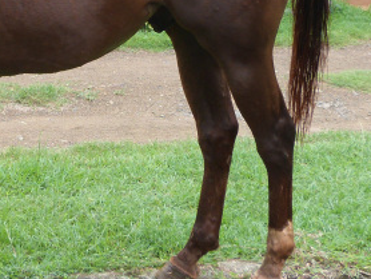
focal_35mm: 92
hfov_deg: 21.0
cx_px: 59
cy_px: 8
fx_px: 987
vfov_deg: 15.8
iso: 100
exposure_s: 1/125
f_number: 3.6
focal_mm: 5.7
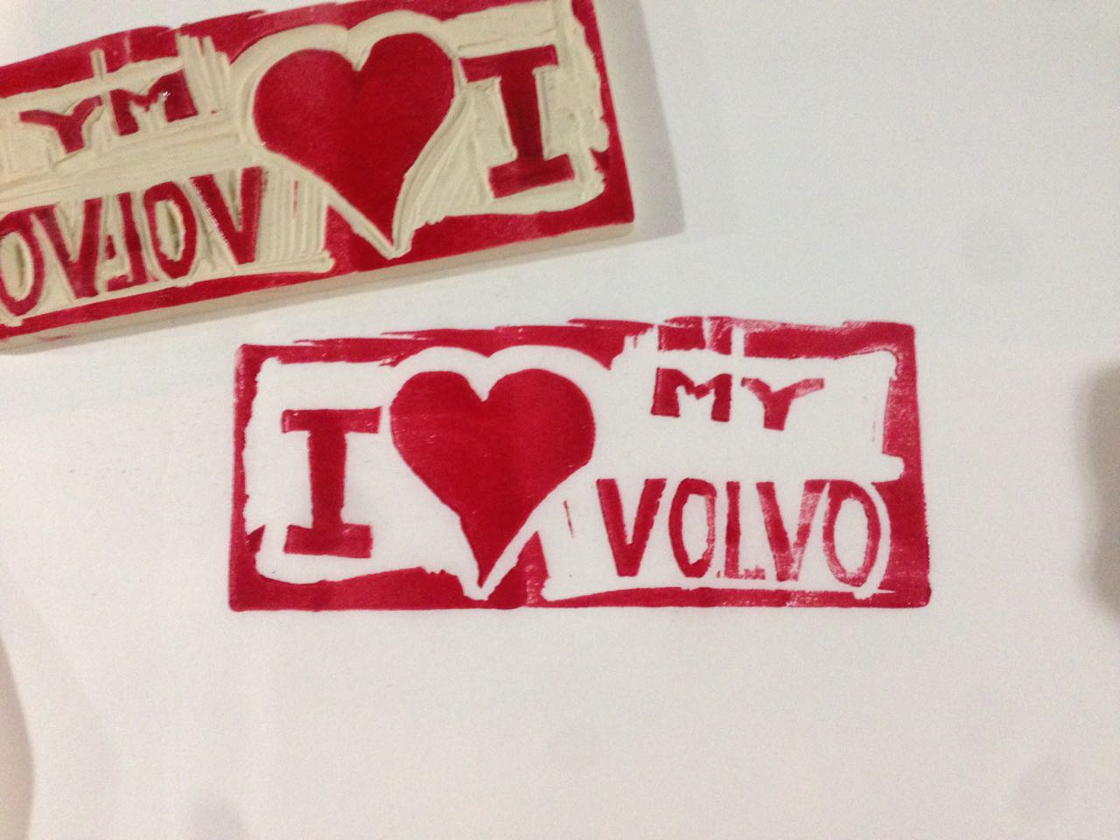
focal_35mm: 33
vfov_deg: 42.9
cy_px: 420
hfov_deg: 55.4
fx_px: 1068
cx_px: 560
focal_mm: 4.12
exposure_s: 1/17
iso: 320
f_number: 2.4
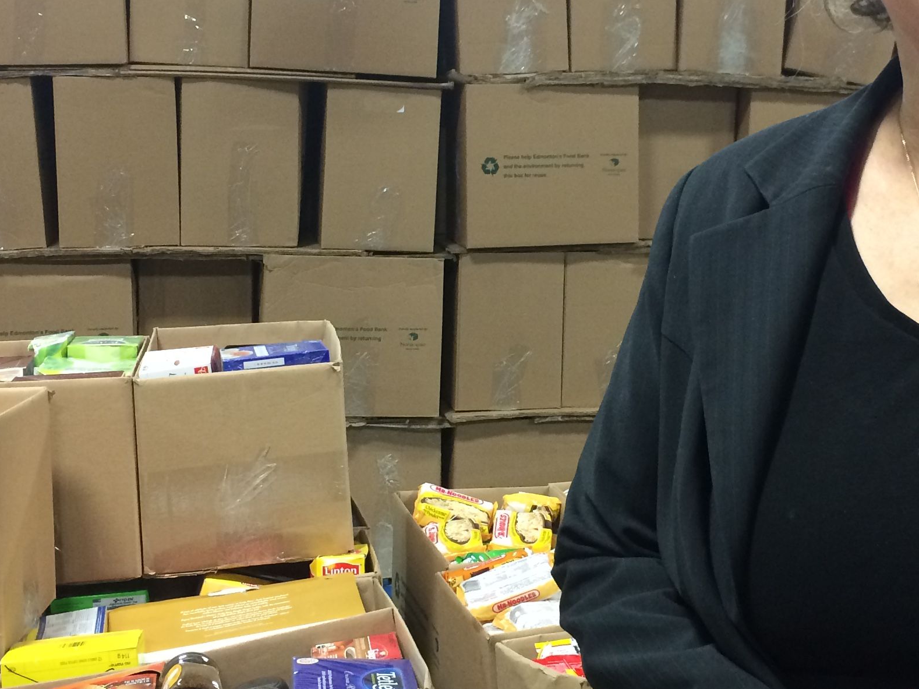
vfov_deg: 24.4
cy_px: 273
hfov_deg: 32.1
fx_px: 1593
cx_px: 547
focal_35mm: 60
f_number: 2.2
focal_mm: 4.15
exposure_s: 1/30
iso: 160
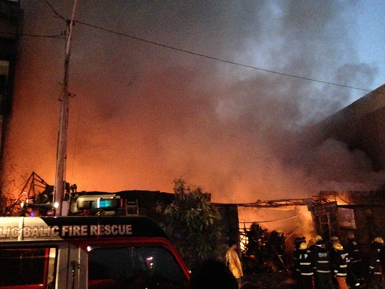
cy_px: 144
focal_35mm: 33
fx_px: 367
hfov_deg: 55.4
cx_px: 192
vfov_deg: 42.9
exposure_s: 1/15
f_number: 2.4
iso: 1600
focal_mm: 4.12
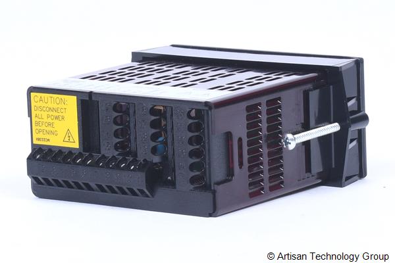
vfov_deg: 17.5
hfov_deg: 26.0
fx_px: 856
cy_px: 132
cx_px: 198
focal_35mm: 78
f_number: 14
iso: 200
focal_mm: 52
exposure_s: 1/200
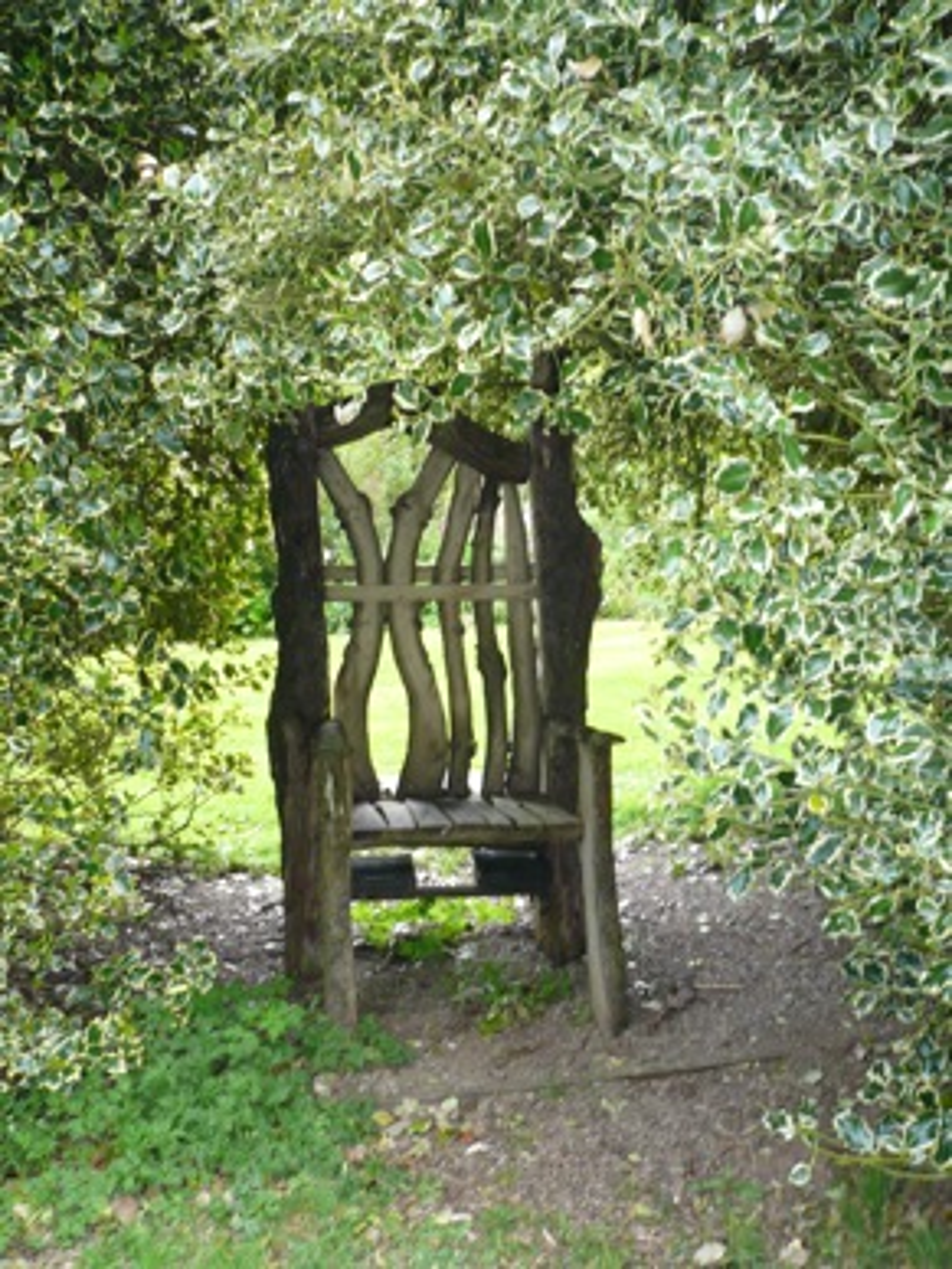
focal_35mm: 35
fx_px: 1283
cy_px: 634
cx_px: 476
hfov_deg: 40.7
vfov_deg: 52.6
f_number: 3
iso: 200
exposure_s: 1/30
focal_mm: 5.7
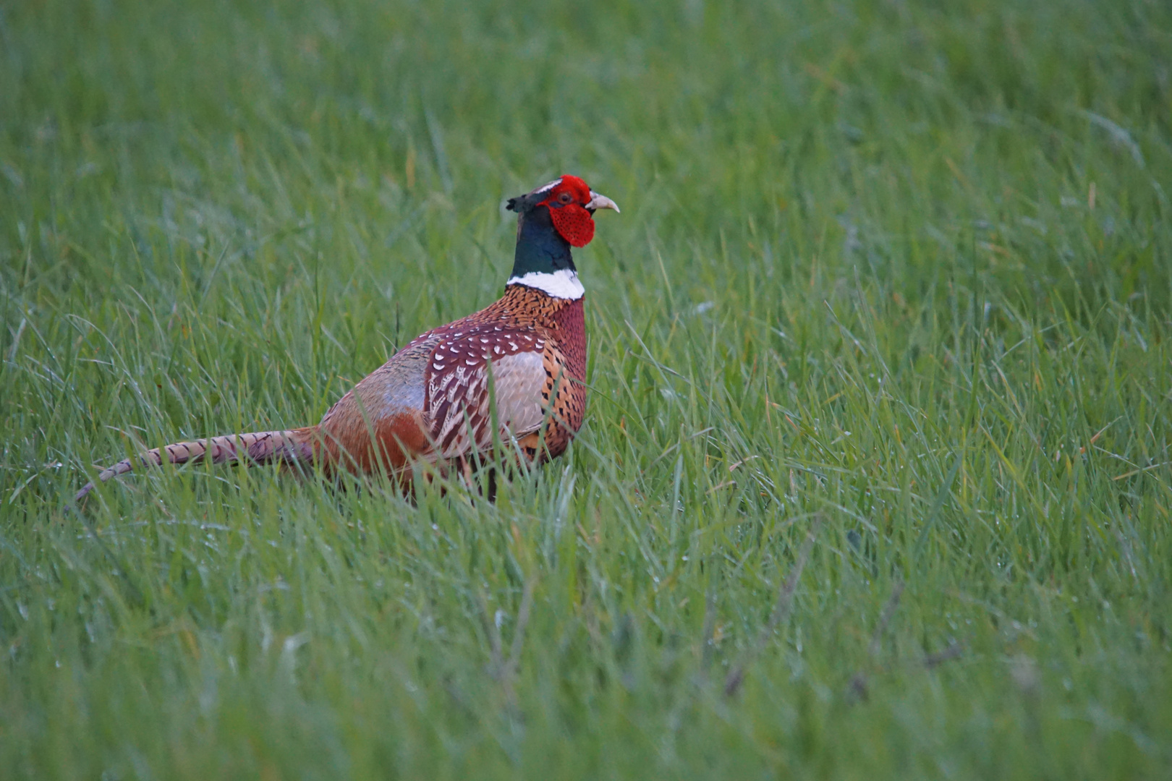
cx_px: 586
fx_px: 24415
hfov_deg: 2.7
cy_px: 390
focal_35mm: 750
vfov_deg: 1.8
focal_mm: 500
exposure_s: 1/400
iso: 3200
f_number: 6.3
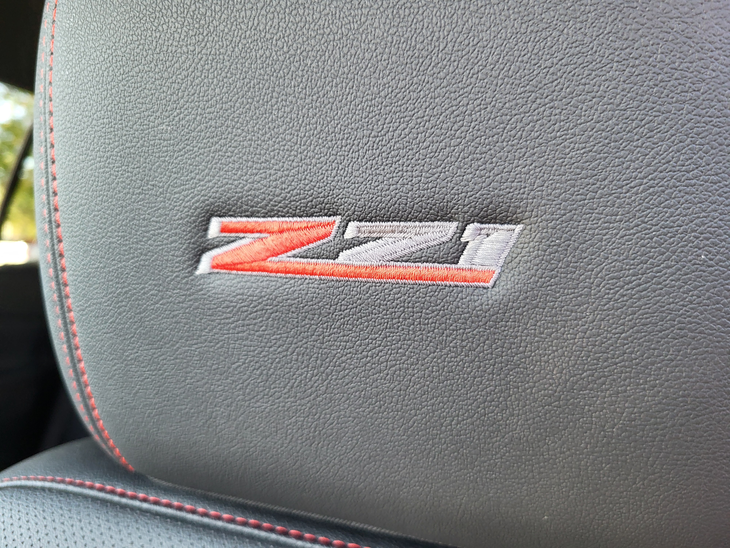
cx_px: 365
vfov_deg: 53.1
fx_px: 548
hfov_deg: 67.3
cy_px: 274
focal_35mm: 26
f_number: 1.8
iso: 200
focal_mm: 5.4
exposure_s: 1/120
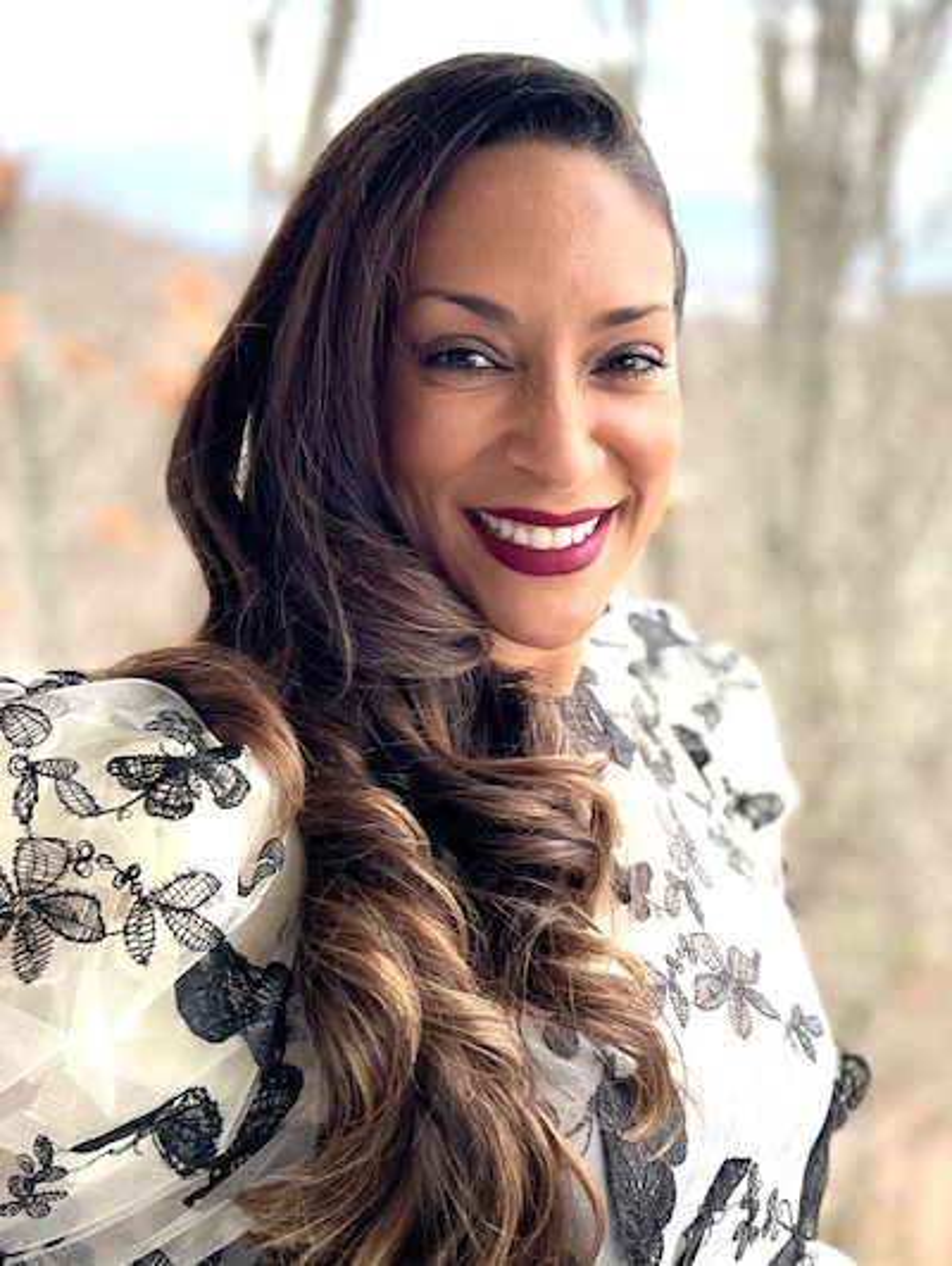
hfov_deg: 53.1
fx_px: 952
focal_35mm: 26
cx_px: 476
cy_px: 633
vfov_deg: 67.3
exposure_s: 1/206
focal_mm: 5.7
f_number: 1.5
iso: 50
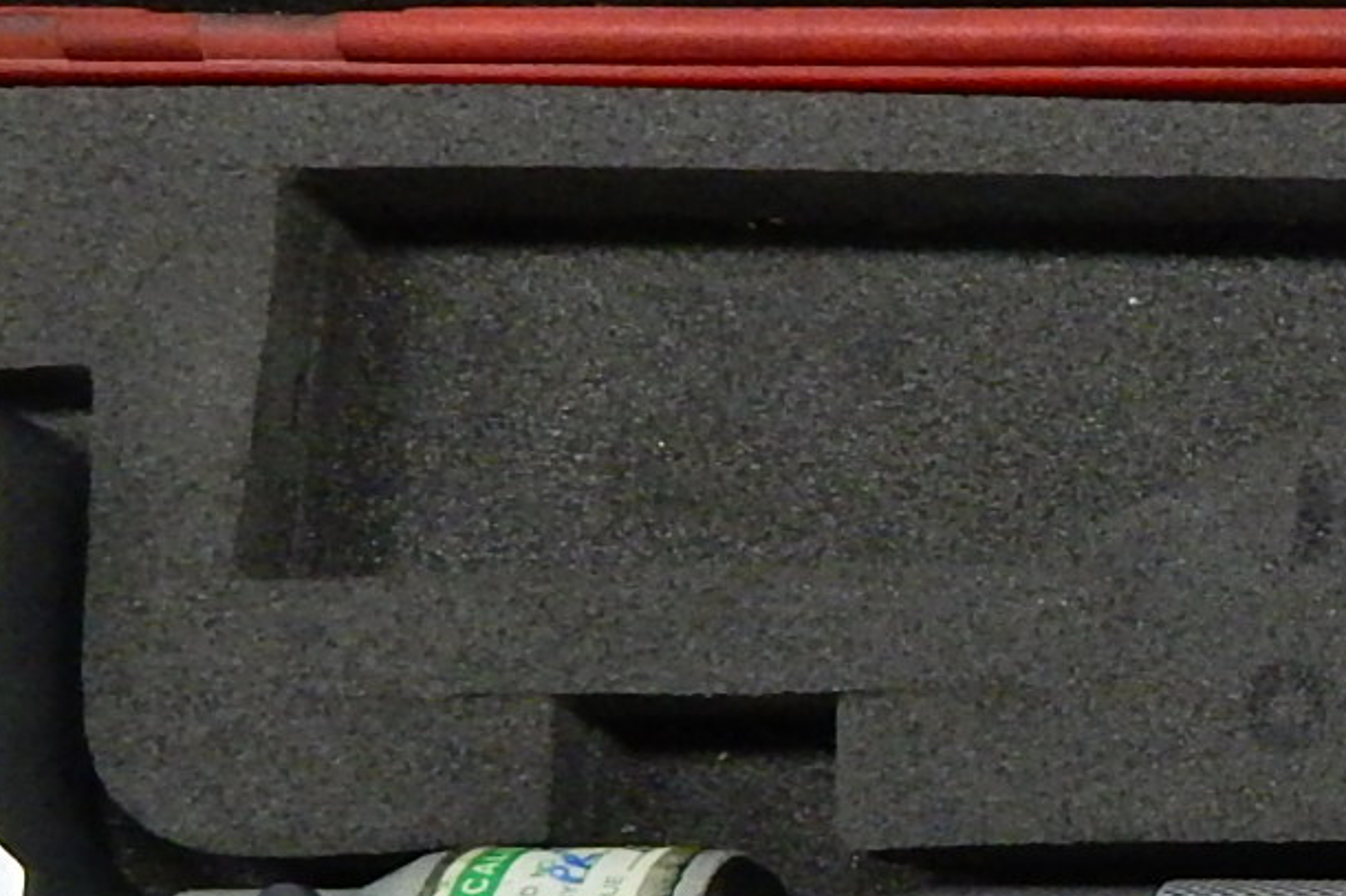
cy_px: 795
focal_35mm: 89
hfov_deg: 20.1
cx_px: 1943
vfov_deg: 15.2
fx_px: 3327
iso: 200
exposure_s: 1/25
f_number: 3
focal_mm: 4
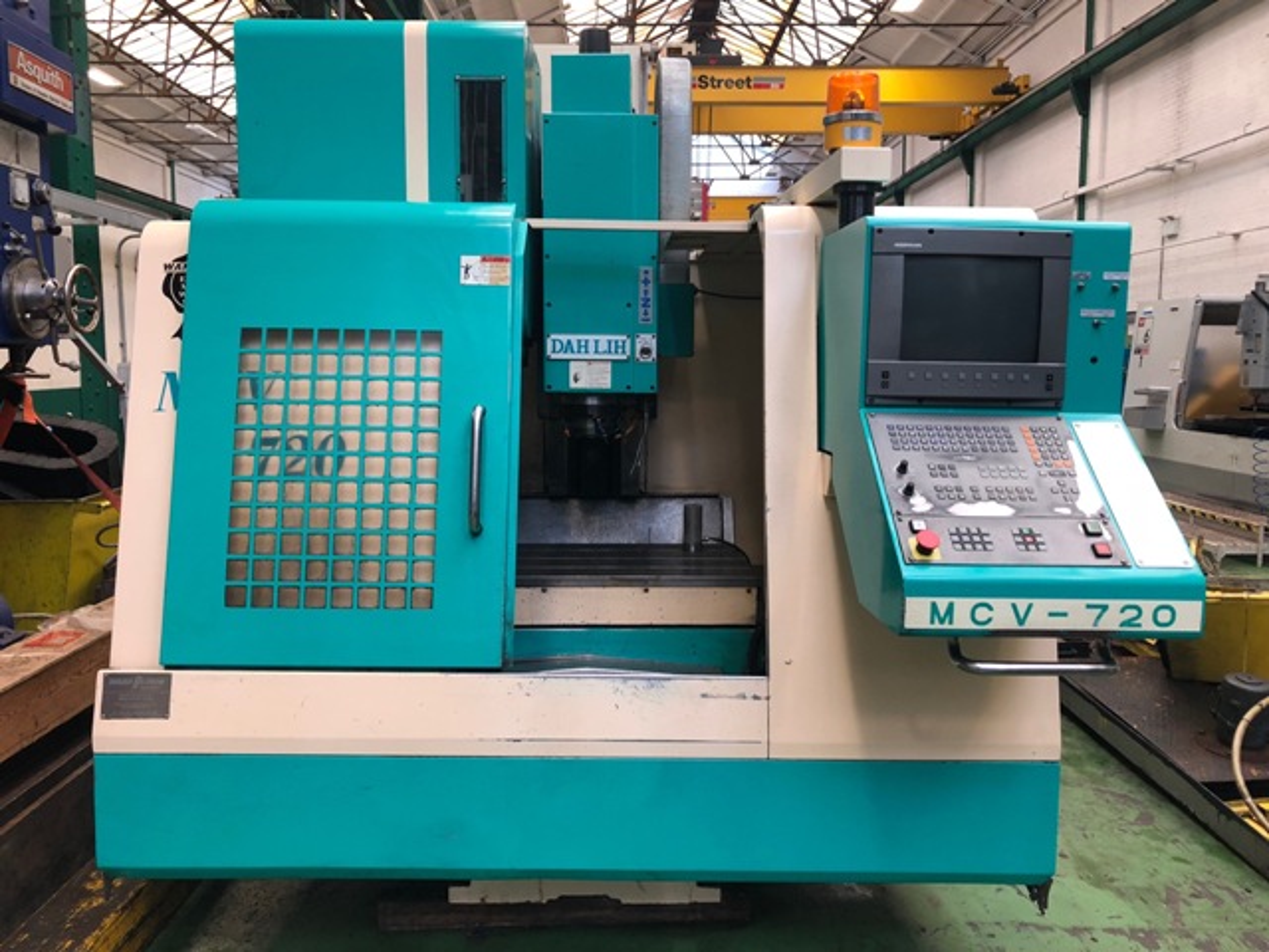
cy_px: 476
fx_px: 1026
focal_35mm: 28
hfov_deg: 63.4
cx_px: 634
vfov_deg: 49.7
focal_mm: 3.99
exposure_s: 1/33
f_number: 1.8
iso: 32
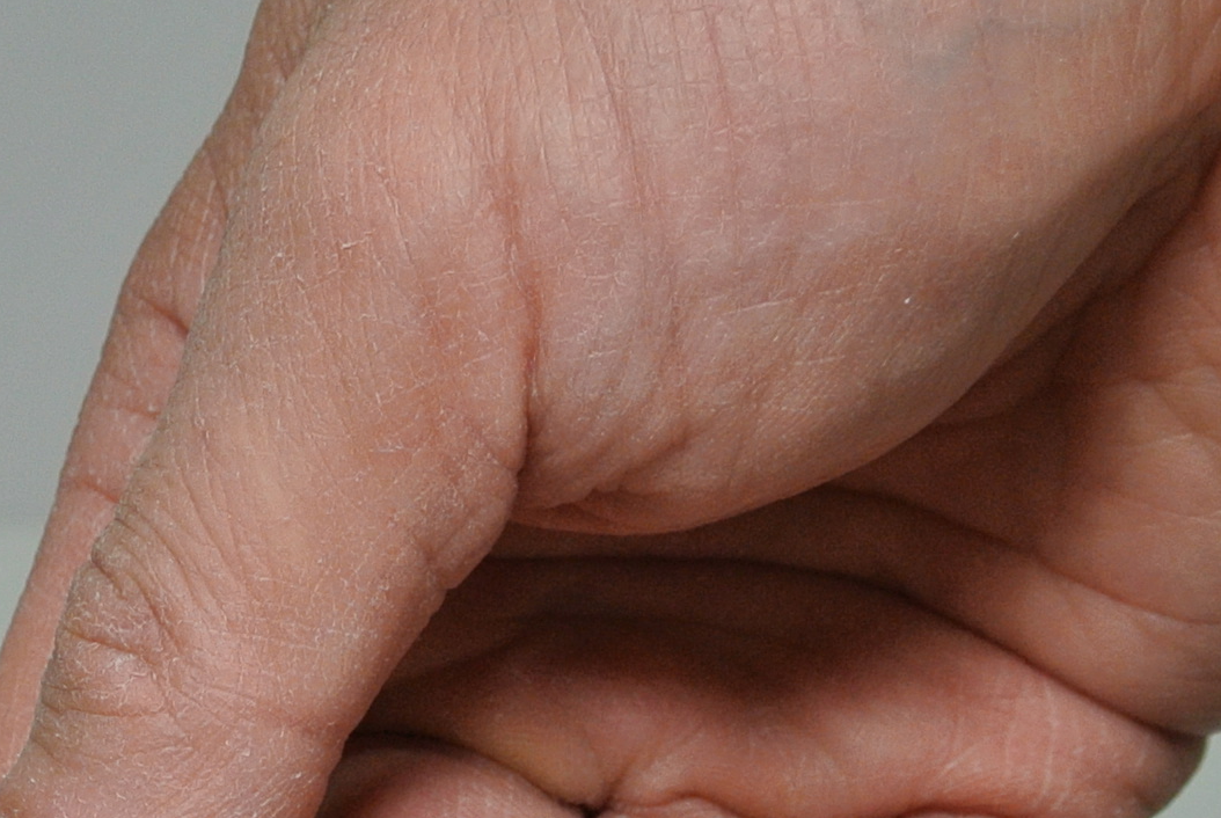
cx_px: 249
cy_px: 1295
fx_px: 6113
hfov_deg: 11.4
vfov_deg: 7.5
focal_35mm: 180
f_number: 4.5
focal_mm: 18.2
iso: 220
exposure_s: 1/125
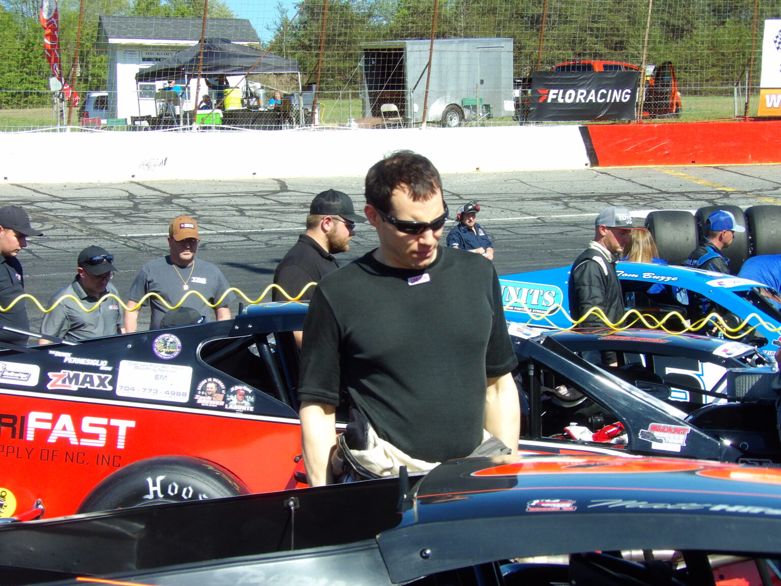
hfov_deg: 19.3
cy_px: 293
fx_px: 2301
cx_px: 390
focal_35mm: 102
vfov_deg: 14.5
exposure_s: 1/1399
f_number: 3.6
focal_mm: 18.2
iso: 200
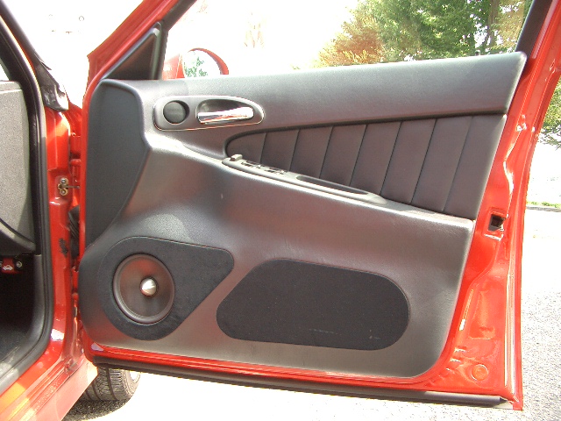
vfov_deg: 40.7
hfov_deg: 52.6
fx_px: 567
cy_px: 210
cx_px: 280
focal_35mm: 35
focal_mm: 5.8
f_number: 2.6
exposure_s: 1/40
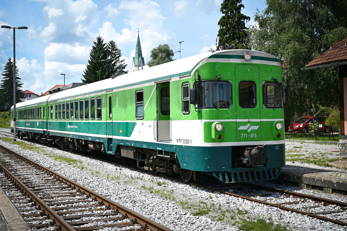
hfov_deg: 41.1
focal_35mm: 48
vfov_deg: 28.0
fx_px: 462
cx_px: 174
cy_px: 116
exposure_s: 1/400
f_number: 7.1
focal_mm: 48
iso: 100
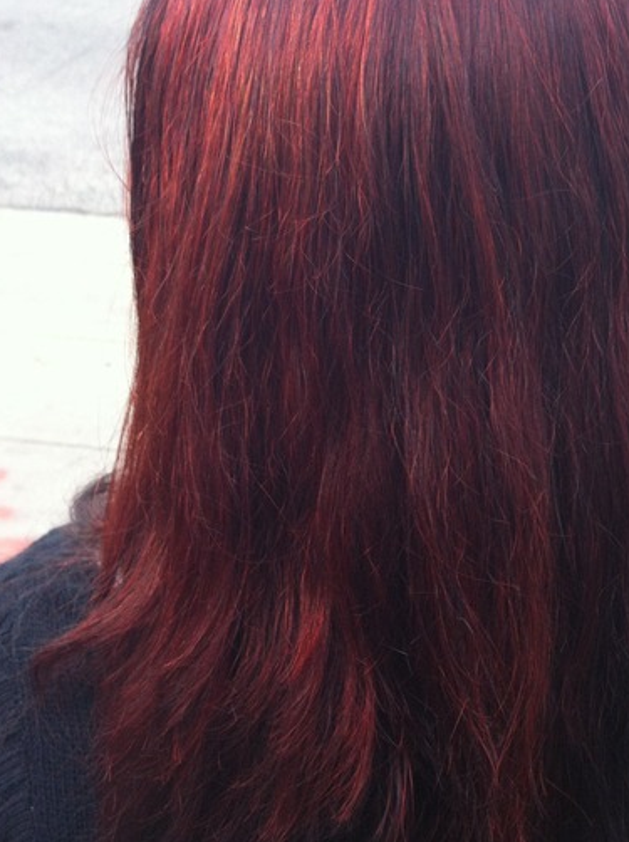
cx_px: 403
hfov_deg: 25.9
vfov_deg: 33.8
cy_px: 227
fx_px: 1360
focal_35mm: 56
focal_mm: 3.85
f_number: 2.8
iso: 100
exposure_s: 1/120
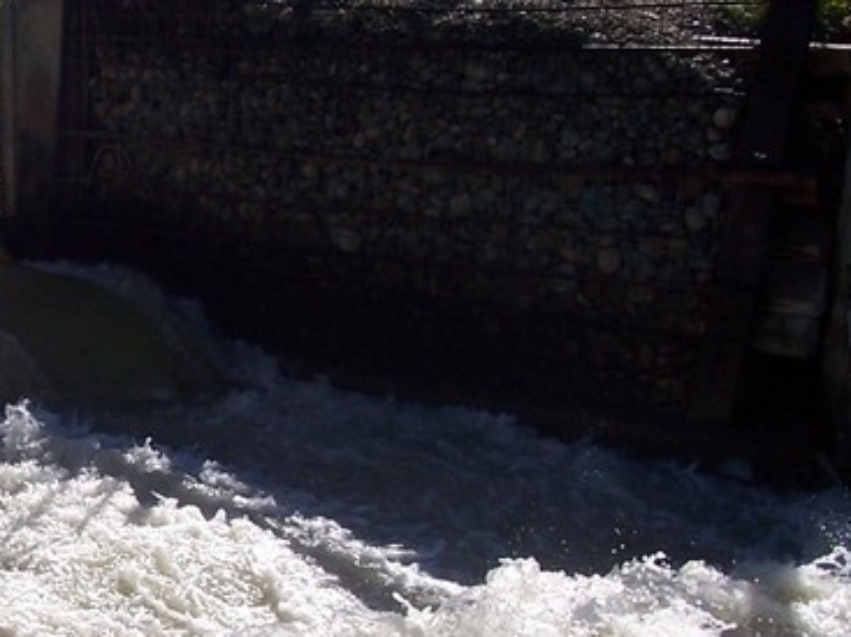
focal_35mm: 80
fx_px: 1966
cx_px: -97
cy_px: 470
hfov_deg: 22.9
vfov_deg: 18.3
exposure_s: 1/750
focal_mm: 5.6
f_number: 5.6
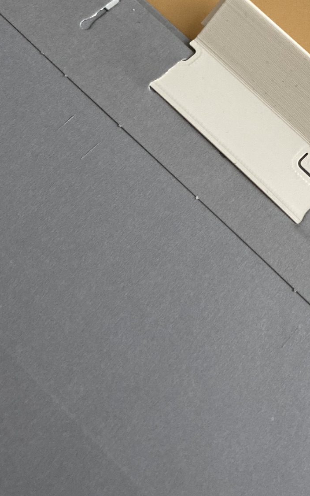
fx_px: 730
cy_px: 127
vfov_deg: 36.7
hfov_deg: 23.4
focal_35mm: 54
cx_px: 279
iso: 320
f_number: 1.8
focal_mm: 3.99
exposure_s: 1/60
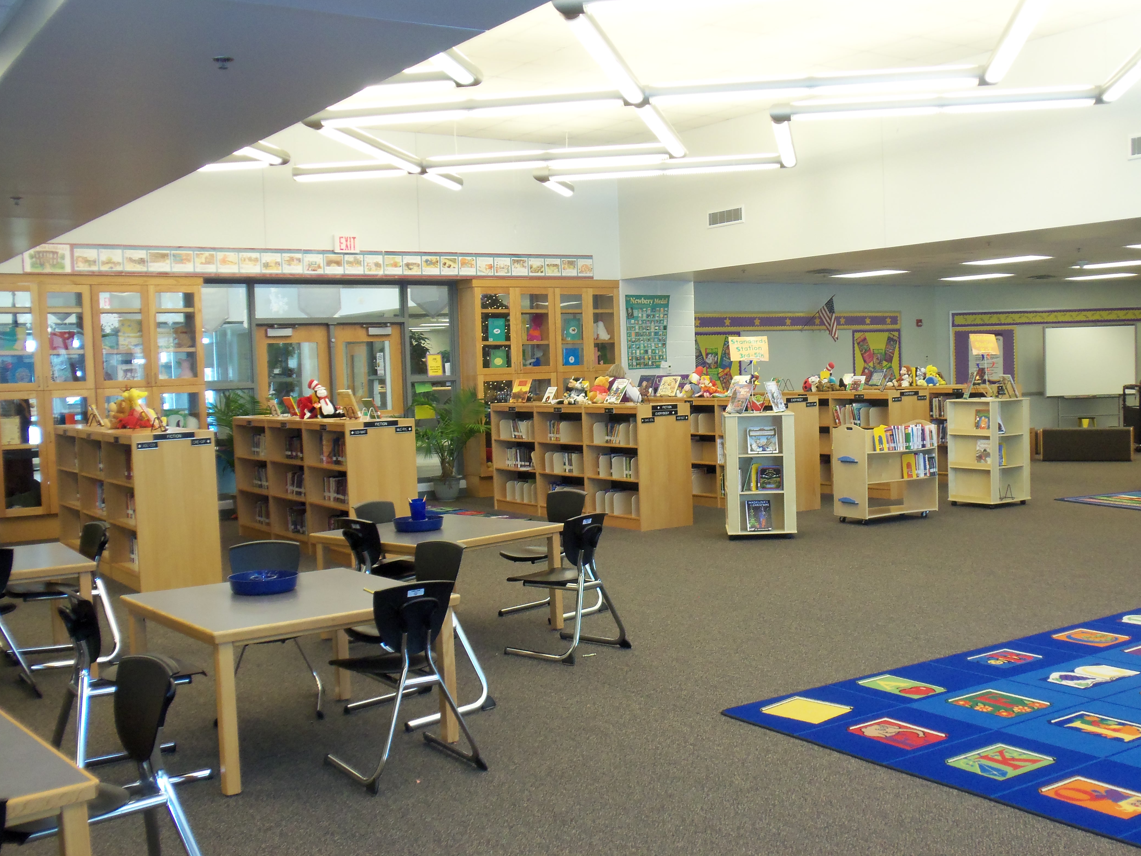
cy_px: 420
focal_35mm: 39
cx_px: 569
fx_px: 1286
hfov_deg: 47.9
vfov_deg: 36.8
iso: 160
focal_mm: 6.7
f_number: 3.7
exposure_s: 1/30
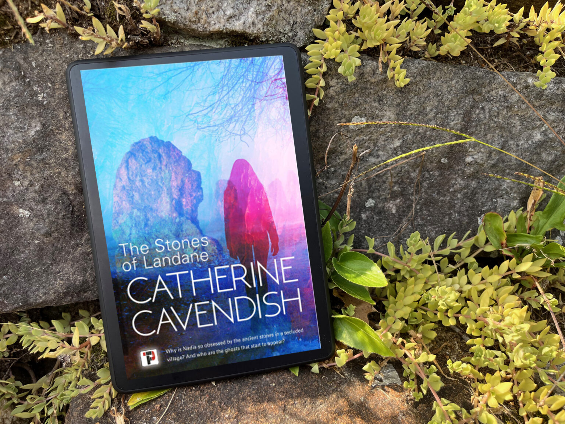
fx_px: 424
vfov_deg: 53.1
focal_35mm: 26
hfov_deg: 67.3
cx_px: 282
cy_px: 212
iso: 50
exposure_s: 1/566
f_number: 1.6
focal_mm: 5.1
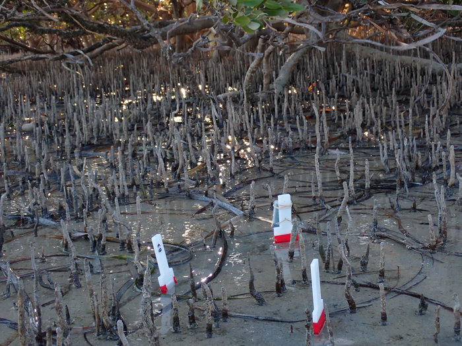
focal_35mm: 54
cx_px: 231
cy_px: 173
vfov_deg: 27.0
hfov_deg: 35.5
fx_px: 721
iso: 160
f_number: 4.5
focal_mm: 9.65
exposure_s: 1/125
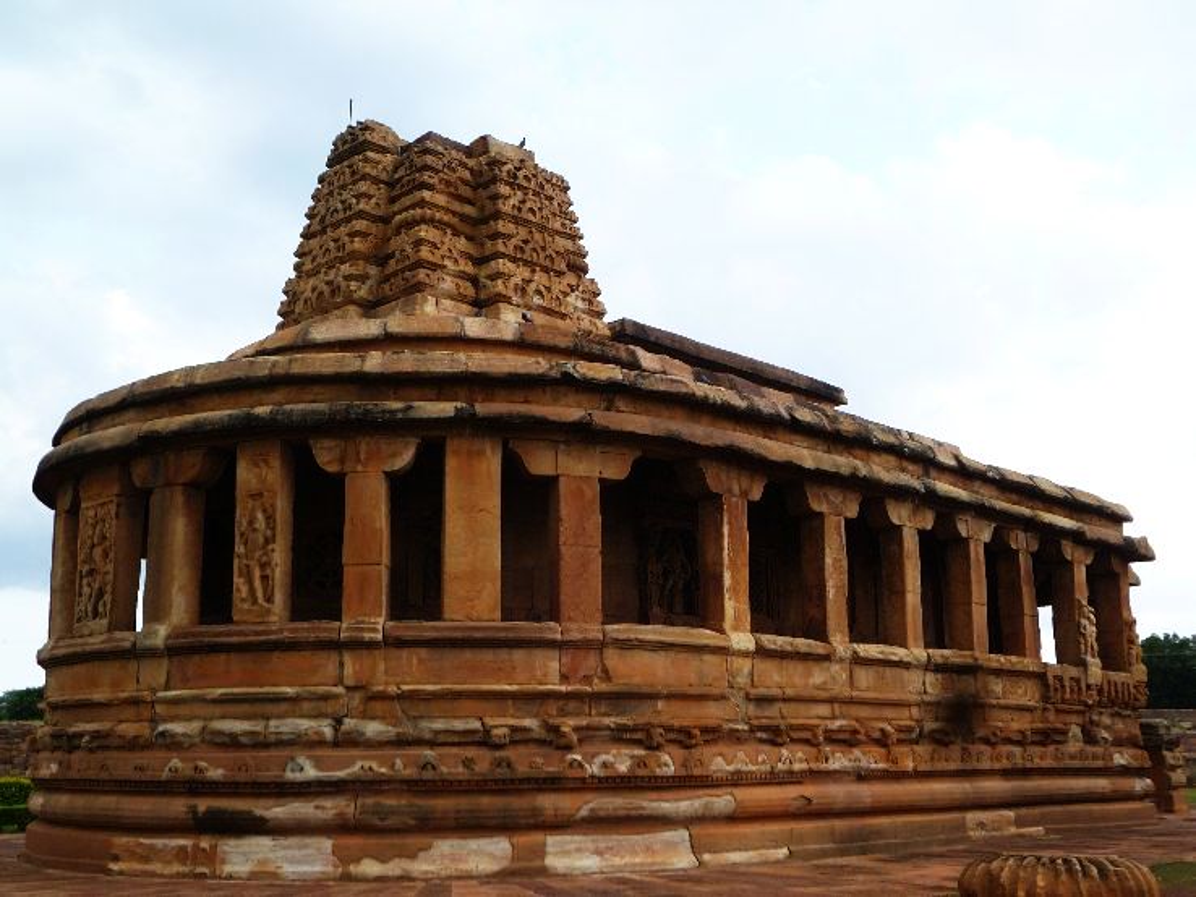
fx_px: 1348
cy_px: 448
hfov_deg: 47.8
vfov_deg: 36.8
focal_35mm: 39
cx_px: 598
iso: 80
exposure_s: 1/125
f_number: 3.7
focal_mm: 6.9
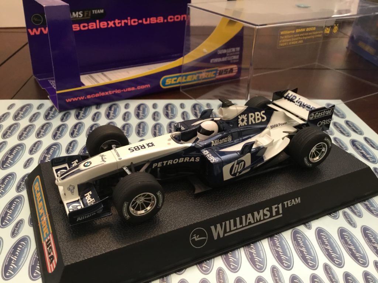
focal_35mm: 31
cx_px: 189
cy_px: 142
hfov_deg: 58.4
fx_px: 339
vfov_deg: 45.4
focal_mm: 3.3
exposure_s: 1/30
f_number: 2.4
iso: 100
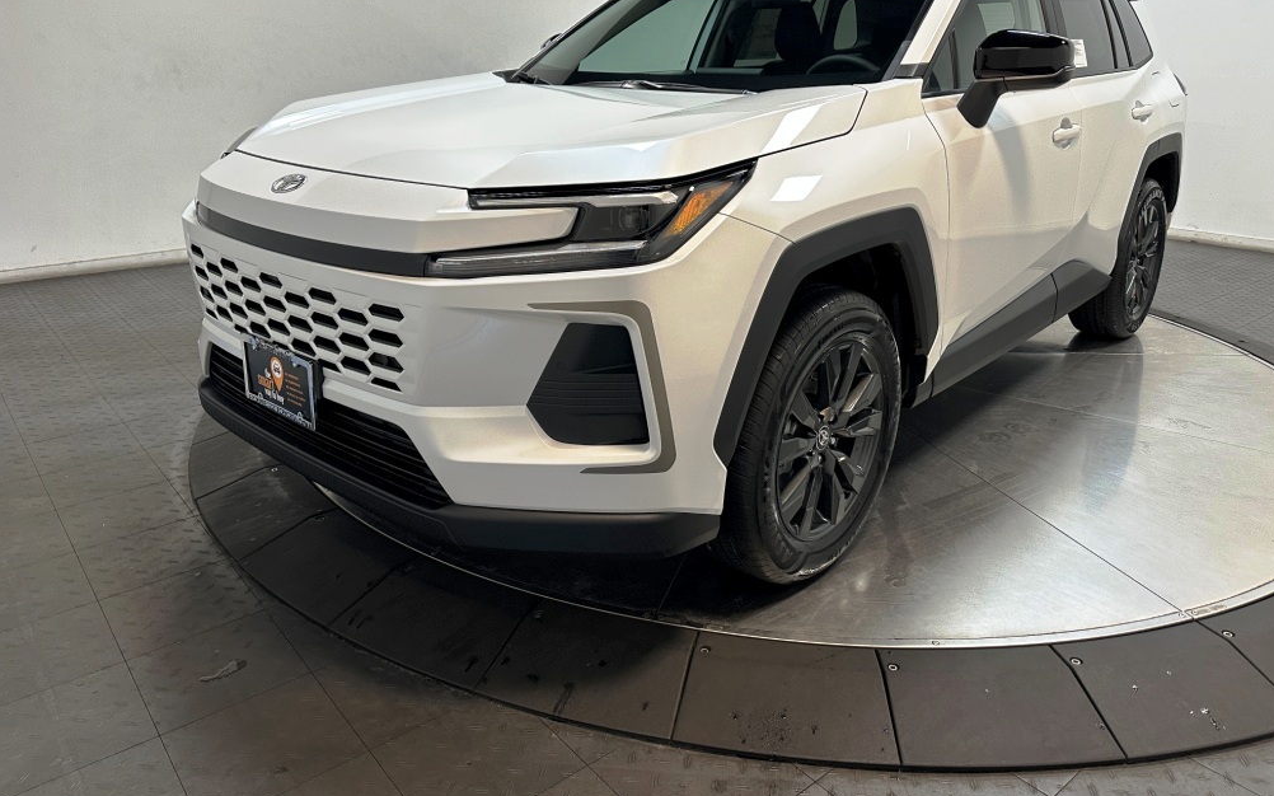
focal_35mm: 26
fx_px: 903
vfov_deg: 47.3
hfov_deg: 70.4
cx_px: 650
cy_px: 313
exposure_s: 1/60
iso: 200
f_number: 1.78
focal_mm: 6.86
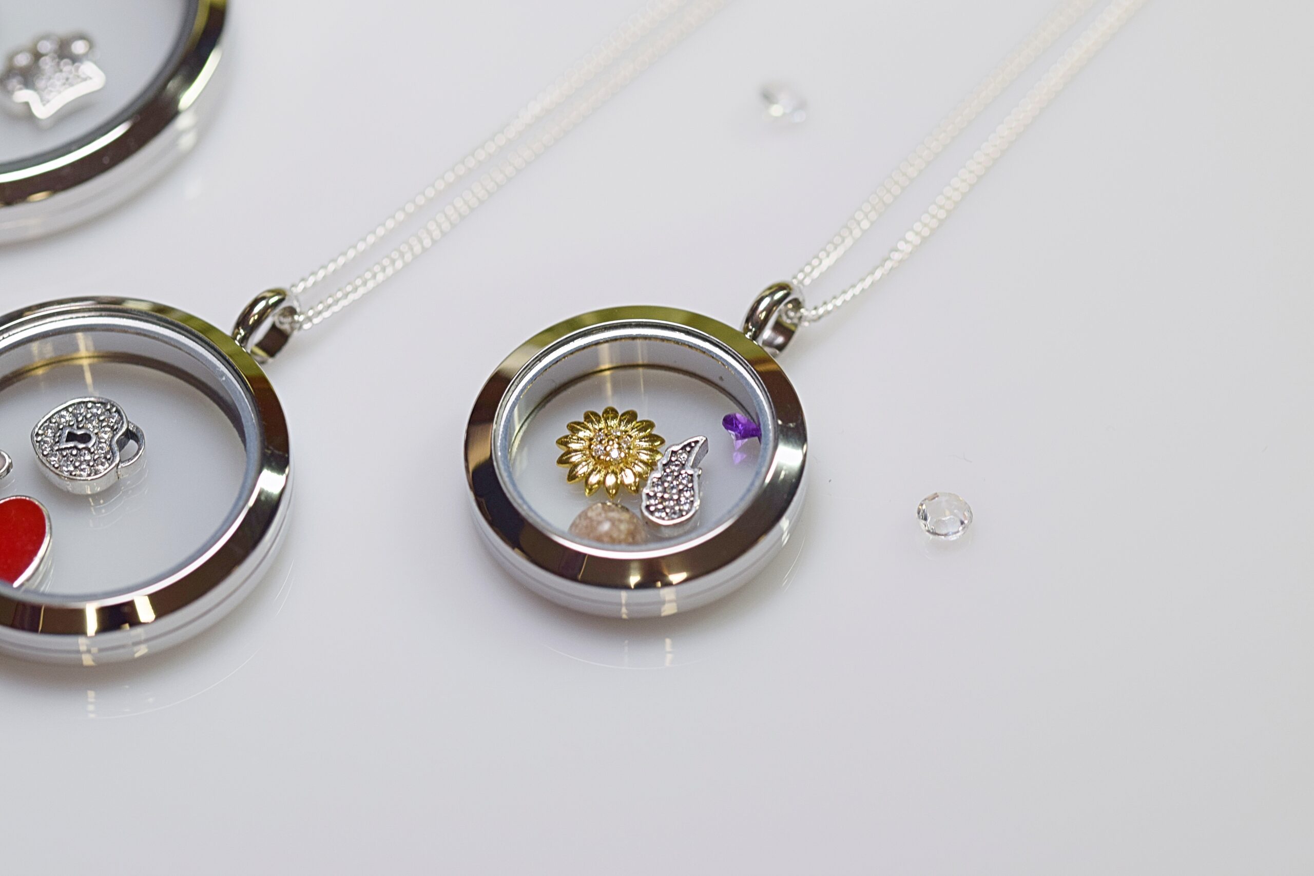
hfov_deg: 13.0
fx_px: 5749
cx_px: 657
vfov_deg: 8.7
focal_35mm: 158
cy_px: 438
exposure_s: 1/125
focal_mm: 105
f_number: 6.3
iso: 400
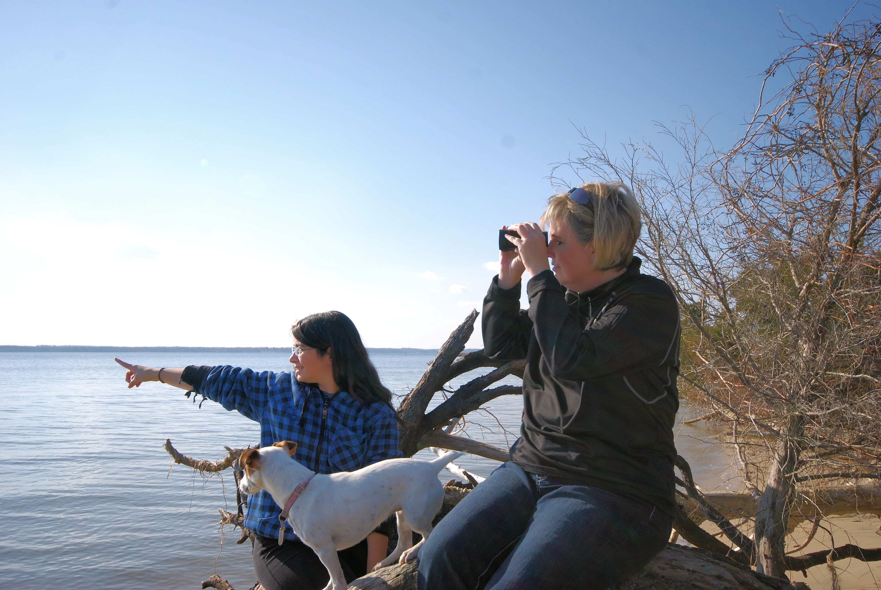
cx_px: 440
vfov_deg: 43.7
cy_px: 295
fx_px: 735
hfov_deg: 61.9
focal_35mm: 30
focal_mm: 20
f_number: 7.1
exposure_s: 1/200
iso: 100
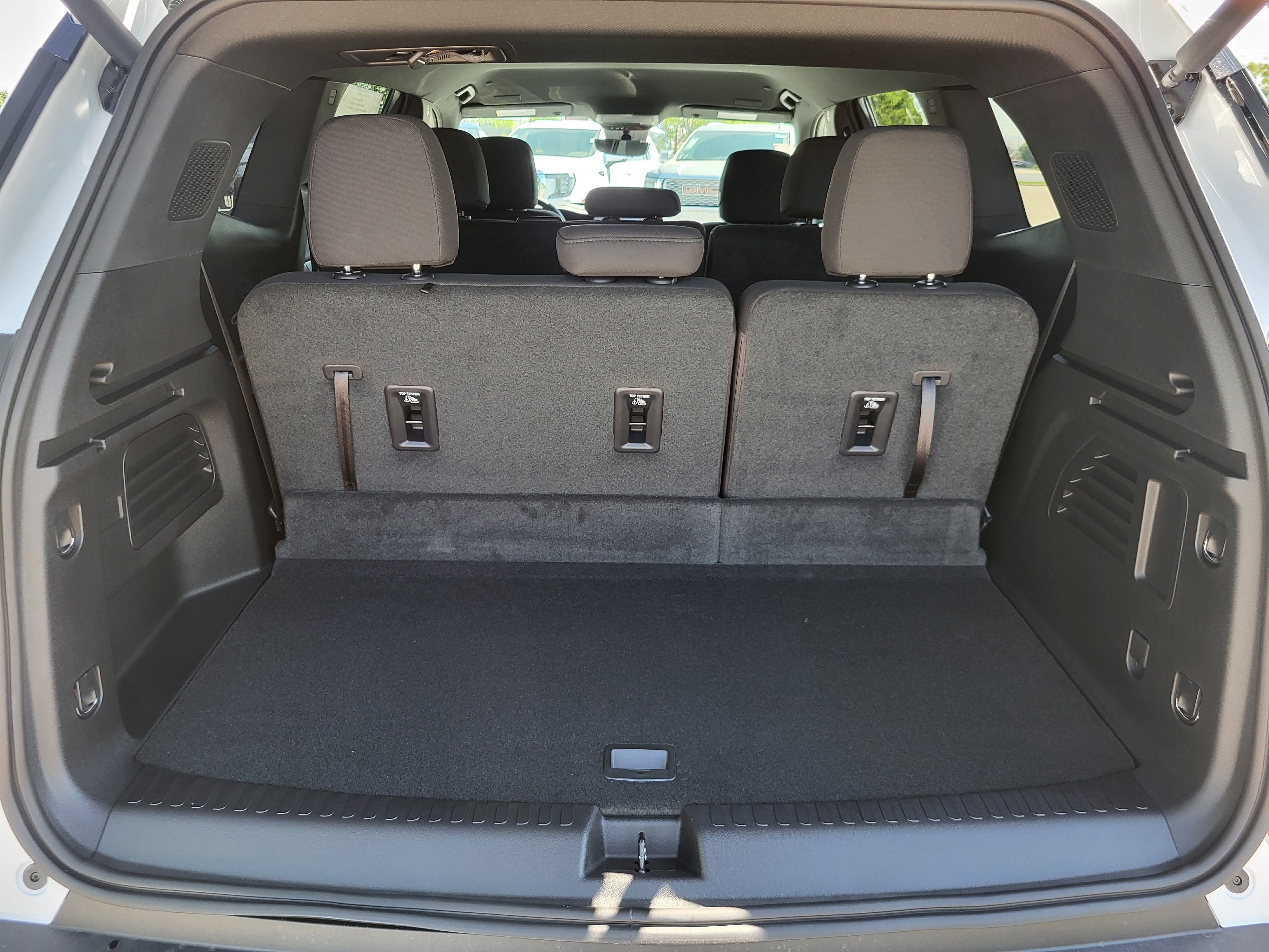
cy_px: 476
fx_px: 953
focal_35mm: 26
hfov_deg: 67.3
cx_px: 634
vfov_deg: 53.1
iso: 80
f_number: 1.8
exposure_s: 1/120
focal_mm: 5.4
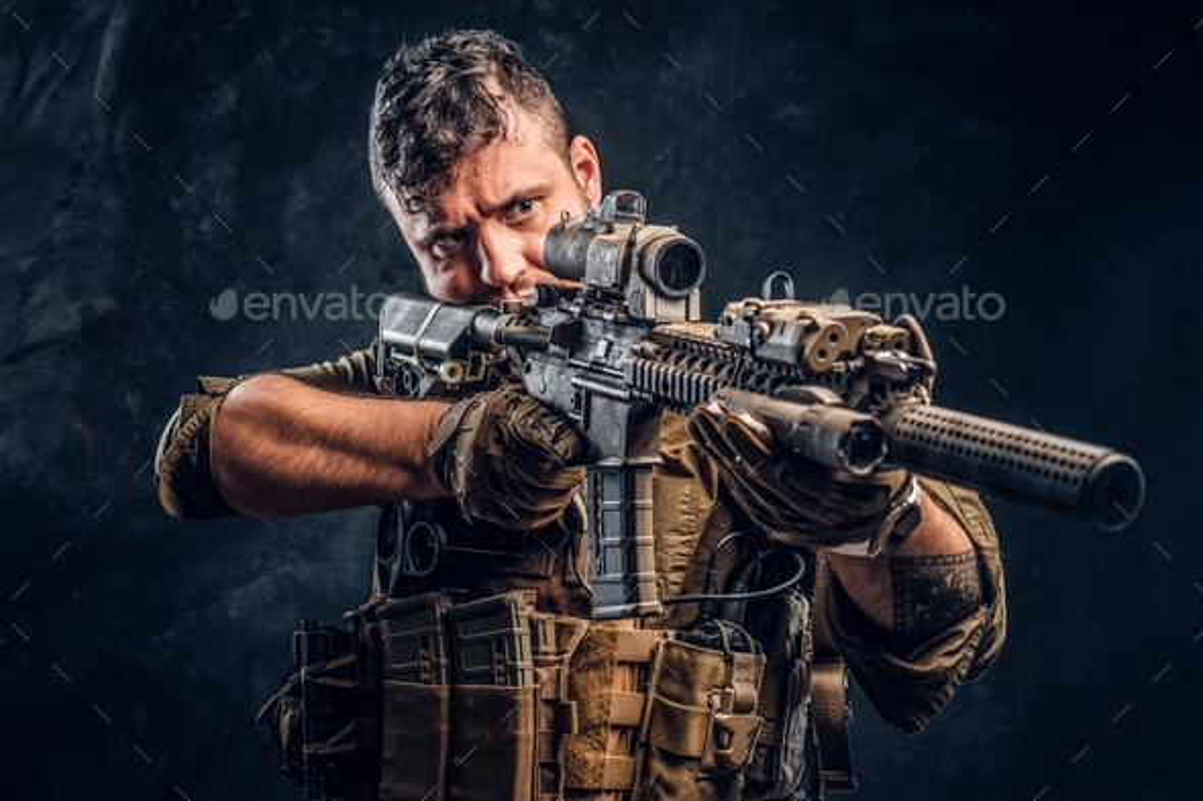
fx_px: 1637
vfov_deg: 27.5
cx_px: 602
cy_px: 400
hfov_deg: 40.4
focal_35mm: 49
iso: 200
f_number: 4.3
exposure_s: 1/60
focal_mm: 32.6
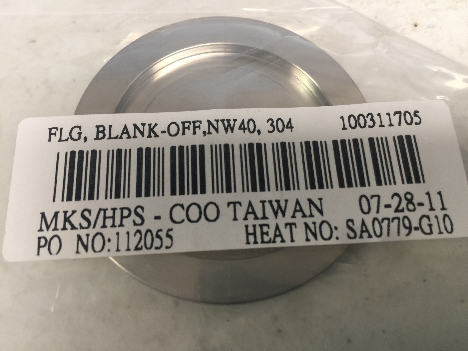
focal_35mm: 29
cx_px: 234
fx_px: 392
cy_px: 176
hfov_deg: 61.7
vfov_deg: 48.2
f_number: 2.2
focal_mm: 4.15
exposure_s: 1/15
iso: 32
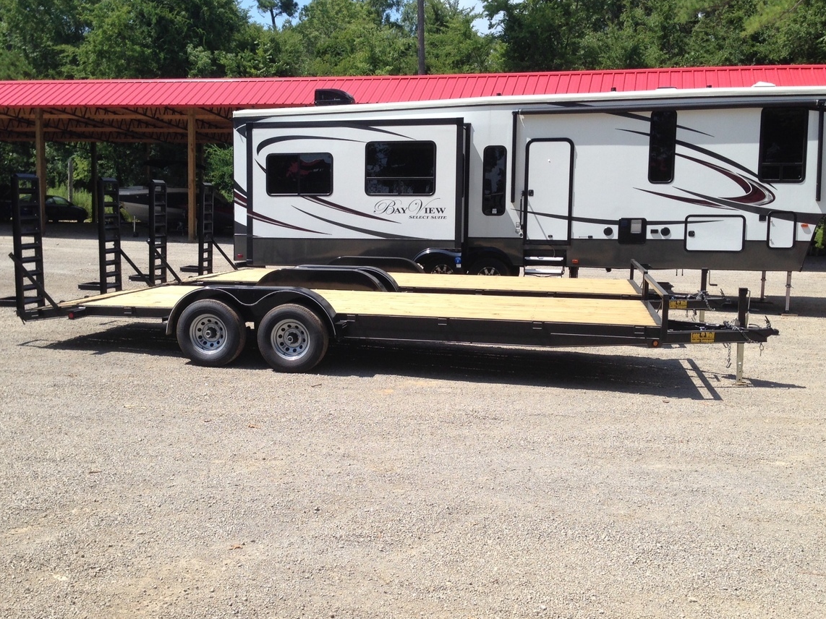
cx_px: 370
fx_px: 883
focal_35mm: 37
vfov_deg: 38.6
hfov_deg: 50.1
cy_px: 293
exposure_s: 1/1205
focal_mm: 4.12
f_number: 2.4
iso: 50
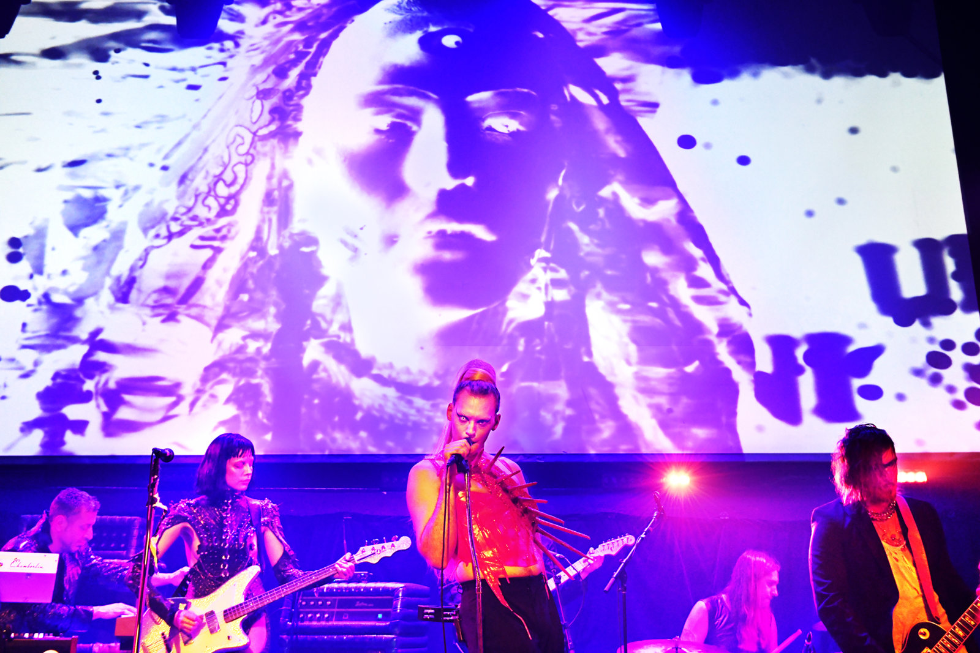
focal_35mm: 32
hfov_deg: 58.7
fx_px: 871
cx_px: 490
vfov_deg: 41.1
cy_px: 326
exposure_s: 1/160
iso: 3200
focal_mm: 32
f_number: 3.5
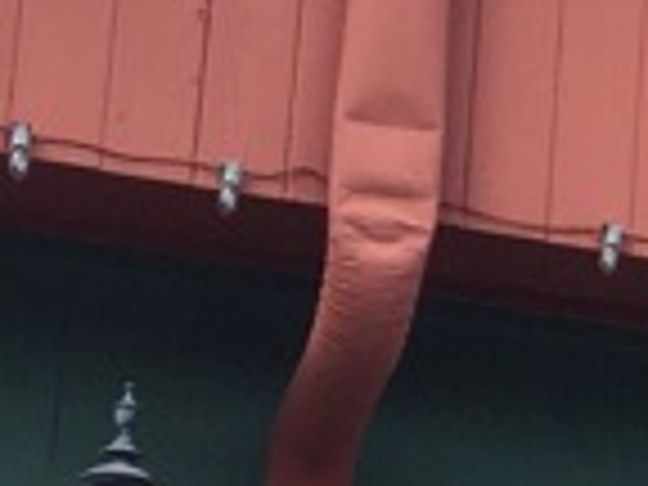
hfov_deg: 8.7
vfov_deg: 7.3
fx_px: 3781
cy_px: 490
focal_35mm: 202
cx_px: 1665
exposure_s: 1/842
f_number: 2.2
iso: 32
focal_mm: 4.15
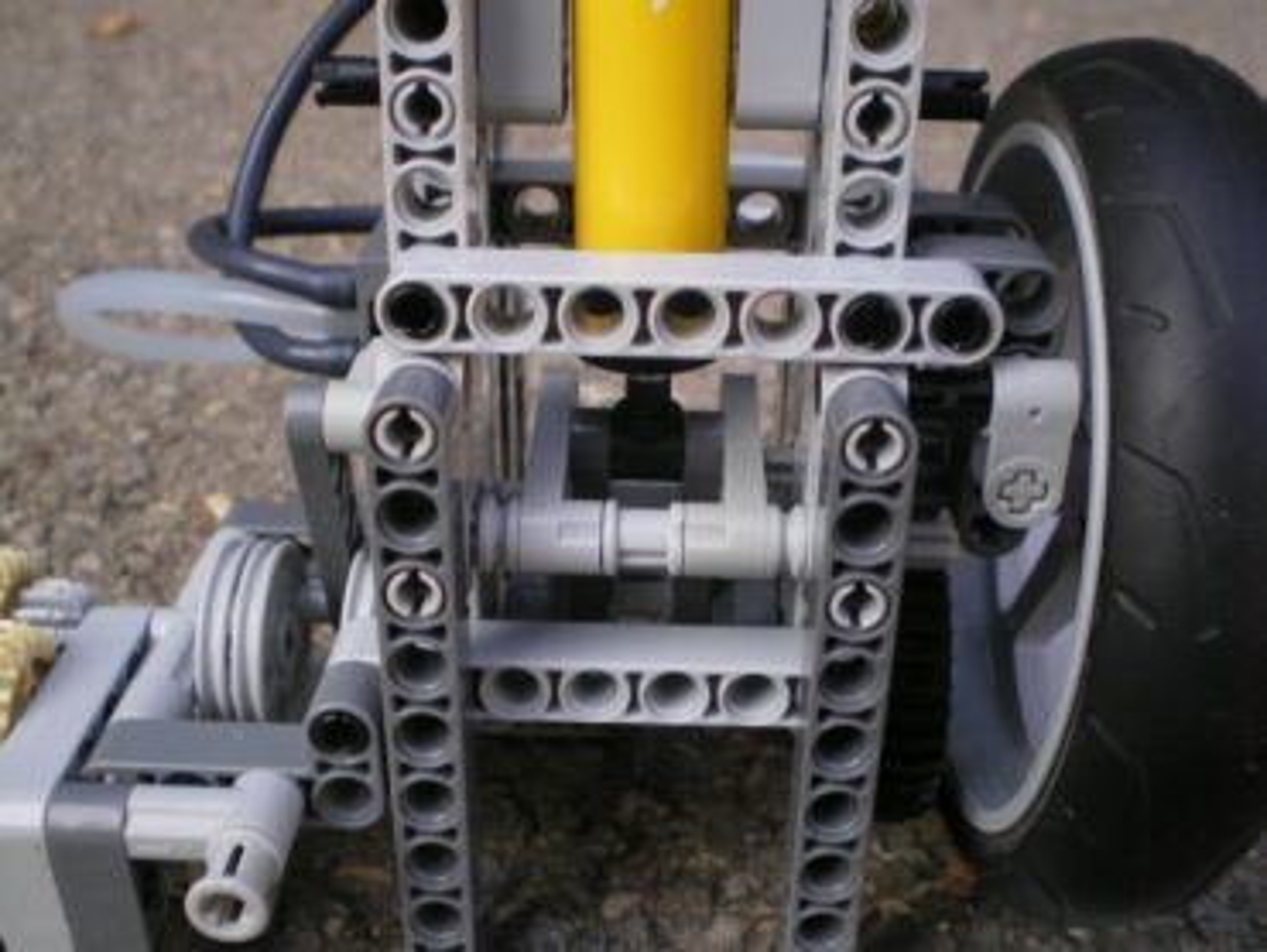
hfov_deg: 48.9
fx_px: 1392
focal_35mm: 38
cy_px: 476
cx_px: 634
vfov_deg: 37.8
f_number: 3.1
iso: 64
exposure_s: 1/80
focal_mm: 6.3
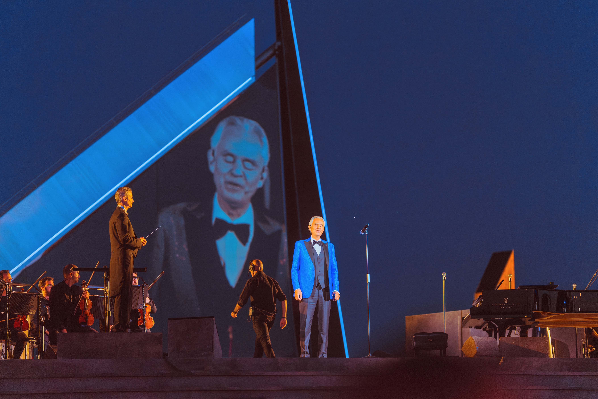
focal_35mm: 105
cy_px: 200
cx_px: 299
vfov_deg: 13.0
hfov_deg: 19.5
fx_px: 1745
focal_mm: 105
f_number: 1.4
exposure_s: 1/500
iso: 800
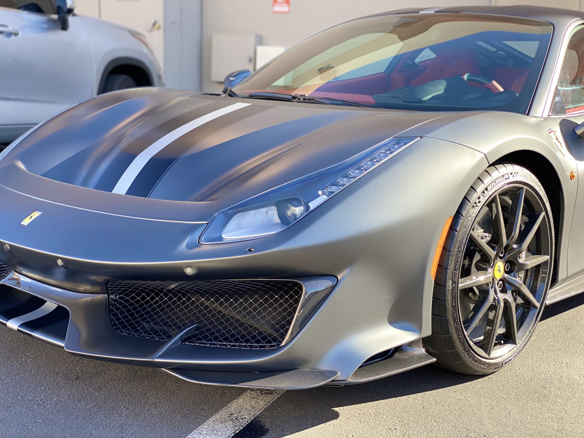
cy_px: 219
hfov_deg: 36.8
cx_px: 292
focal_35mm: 52
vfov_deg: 28.0
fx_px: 877
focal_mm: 6
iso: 20
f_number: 2
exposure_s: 1/123
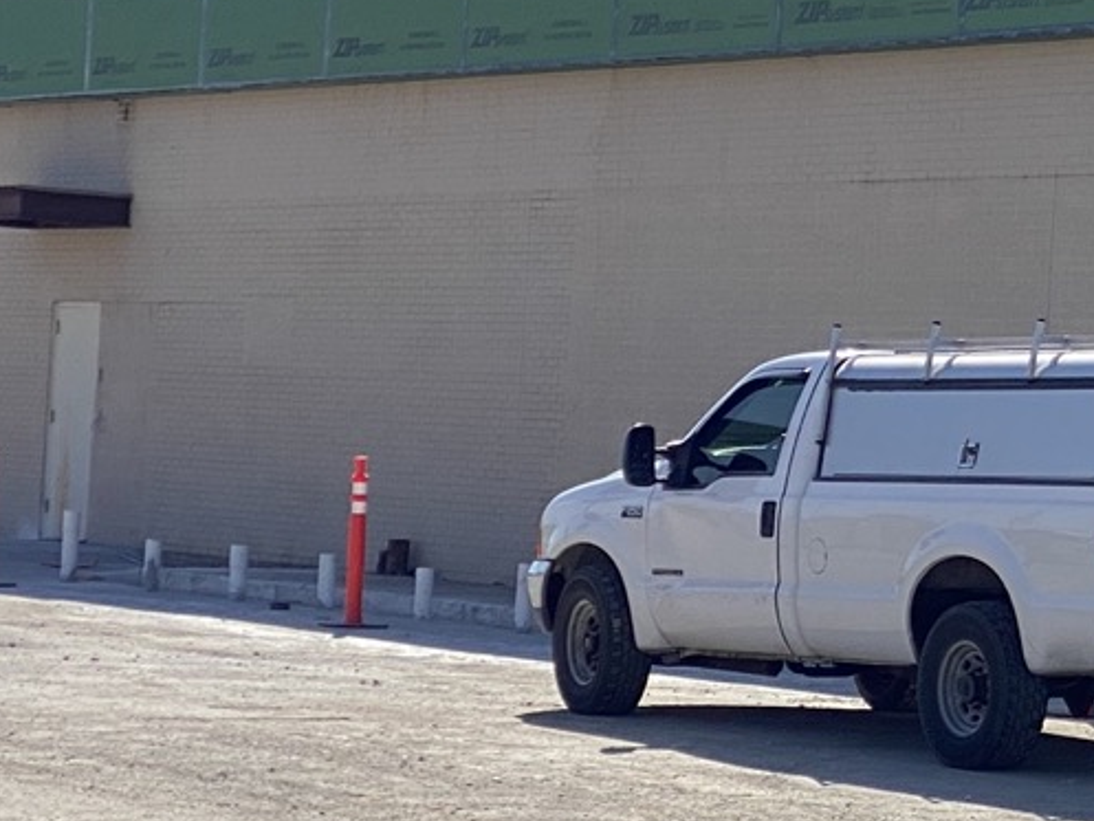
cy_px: 466
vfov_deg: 9.5
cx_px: 1609
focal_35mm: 157
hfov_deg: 12.0
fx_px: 4963
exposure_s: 1/3195
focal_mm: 6
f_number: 2
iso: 20
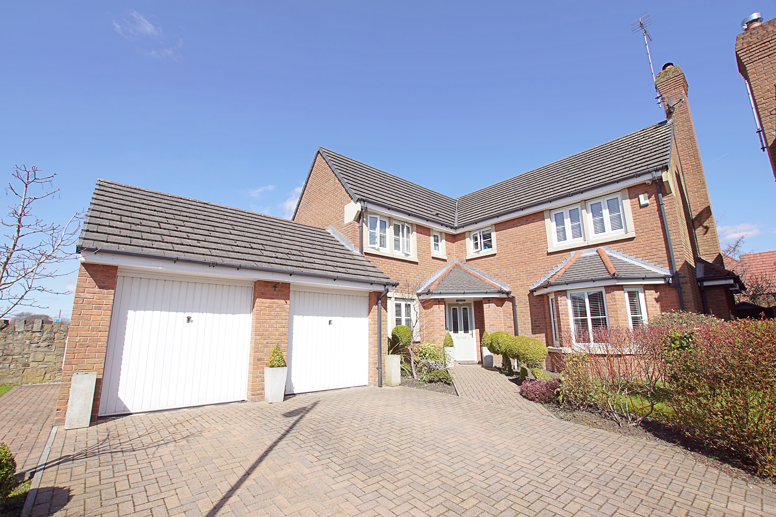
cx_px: 388
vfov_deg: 77.3
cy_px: 258
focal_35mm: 15
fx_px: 323
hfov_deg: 100.4
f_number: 6.3
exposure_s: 1/200
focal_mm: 10
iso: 100
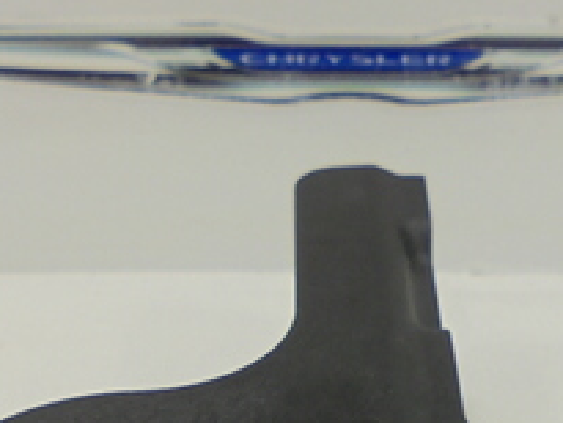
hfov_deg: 24.1
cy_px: 547
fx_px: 1318
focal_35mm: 81
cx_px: 327
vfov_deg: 17.2
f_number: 3.5
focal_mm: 4.6
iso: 100
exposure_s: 1/100
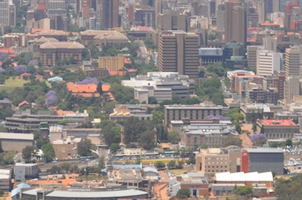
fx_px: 2204
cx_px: -12
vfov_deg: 5.2
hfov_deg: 7.8
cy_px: -14
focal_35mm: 263
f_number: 9
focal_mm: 70
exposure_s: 1/320
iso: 200
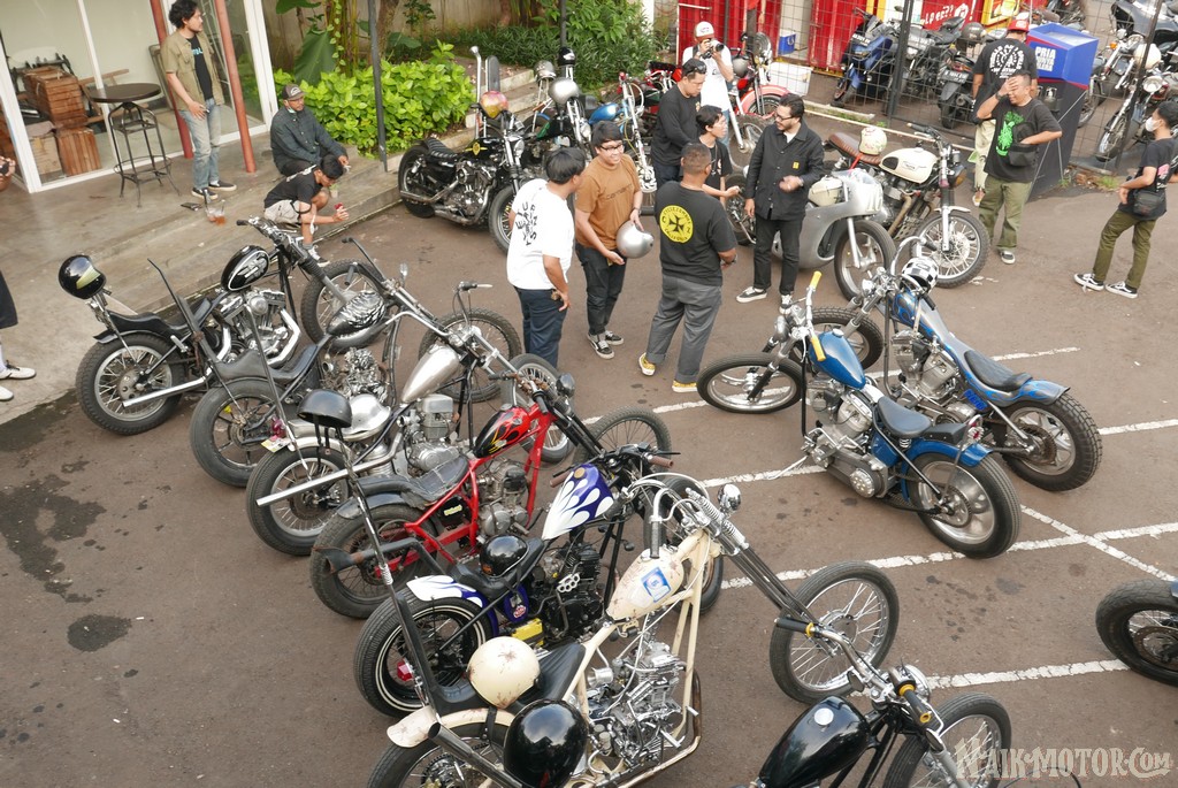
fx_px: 1048
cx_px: 589
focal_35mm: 32
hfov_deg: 58.7
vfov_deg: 41.2
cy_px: 394
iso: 200
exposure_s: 1/80
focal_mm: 14.4
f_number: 3.5
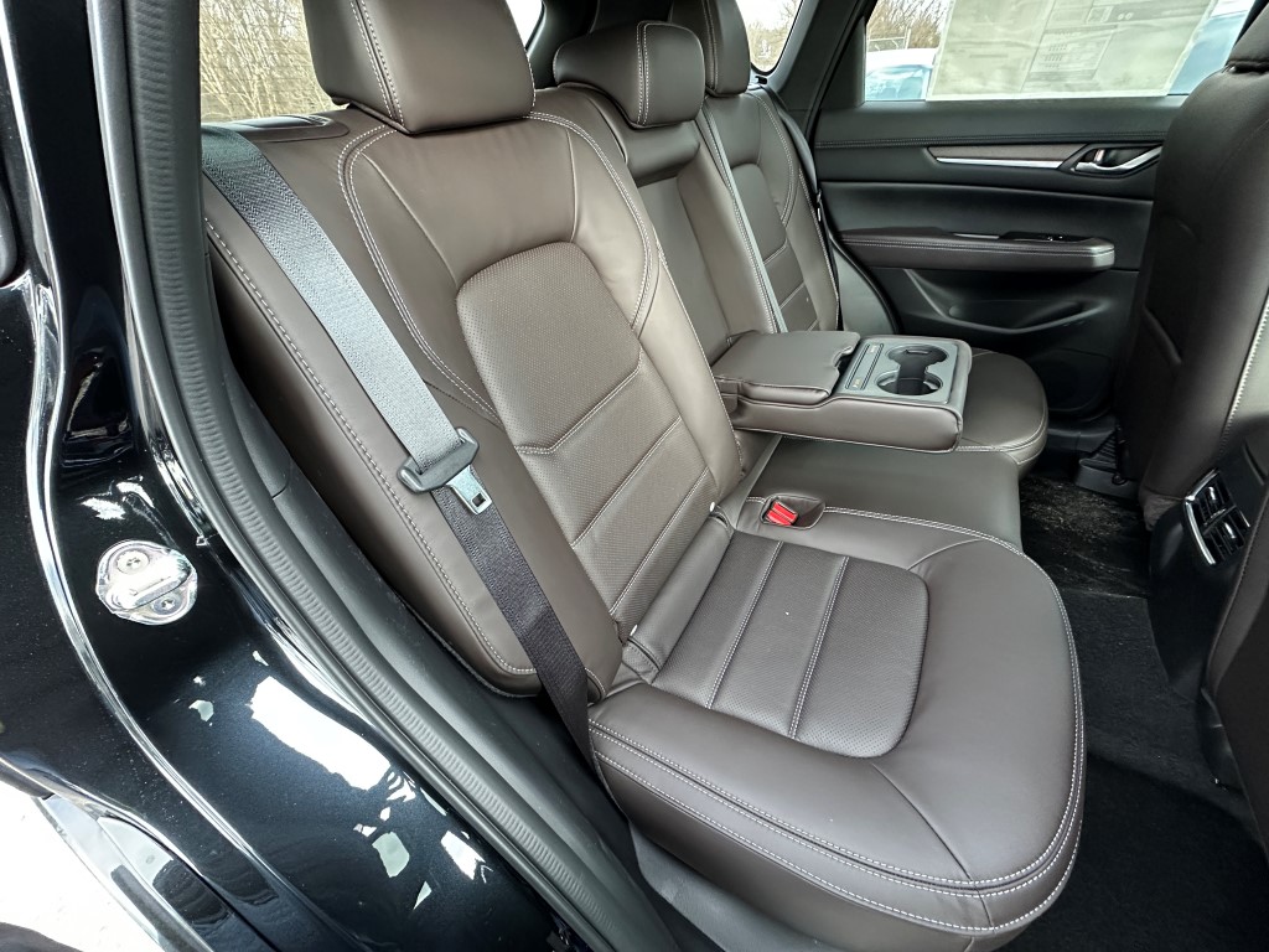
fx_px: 513
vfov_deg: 85.7
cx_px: 634
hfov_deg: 102.1
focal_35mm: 14
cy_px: 476
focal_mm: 2.22
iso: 500
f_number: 2.2
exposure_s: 1/60
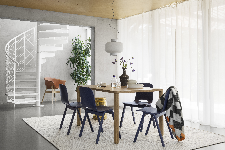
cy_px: 75
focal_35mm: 40
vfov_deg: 33.4
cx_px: 112
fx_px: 250
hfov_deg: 48.5
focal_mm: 40
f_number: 7.1
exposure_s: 1/30
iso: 160
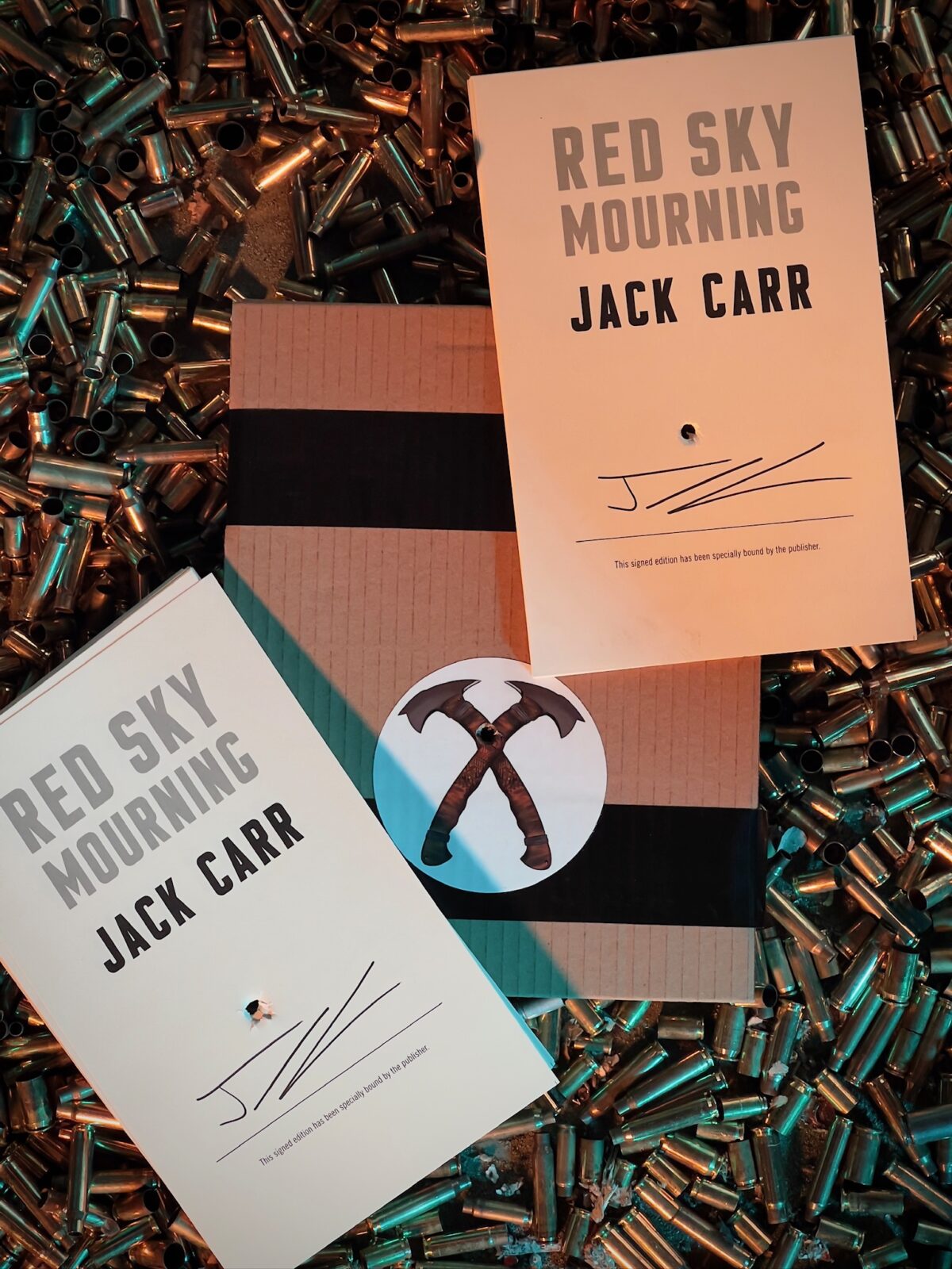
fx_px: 2824
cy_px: 634
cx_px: 476
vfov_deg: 25.3
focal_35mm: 77
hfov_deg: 19.1
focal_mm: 9
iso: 320
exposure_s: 1/60
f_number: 2.8
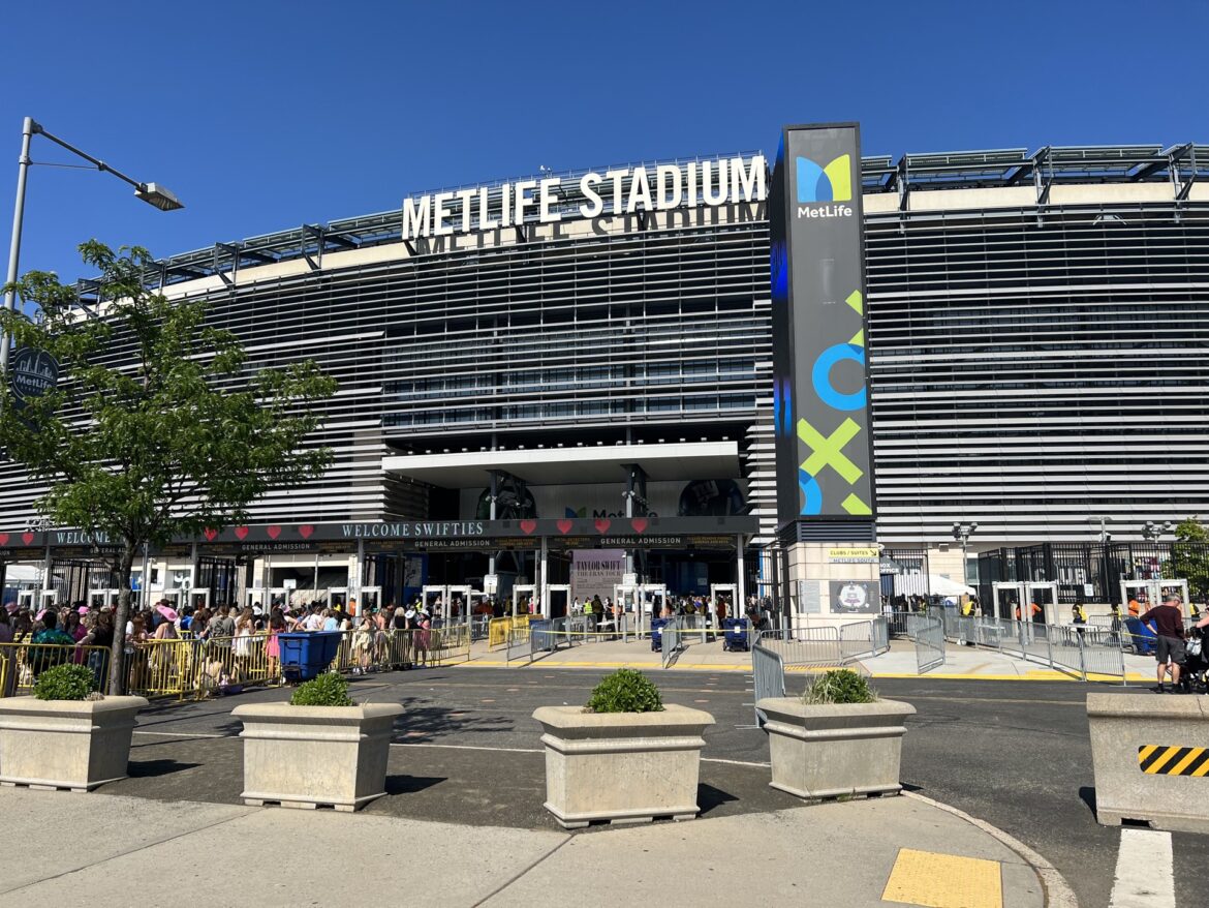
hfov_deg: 67.3
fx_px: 908
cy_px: 454
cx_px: 604
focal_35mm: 26
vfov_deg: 53.1
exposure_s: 1/5587
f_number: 1.5
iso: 50
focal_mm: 5.7
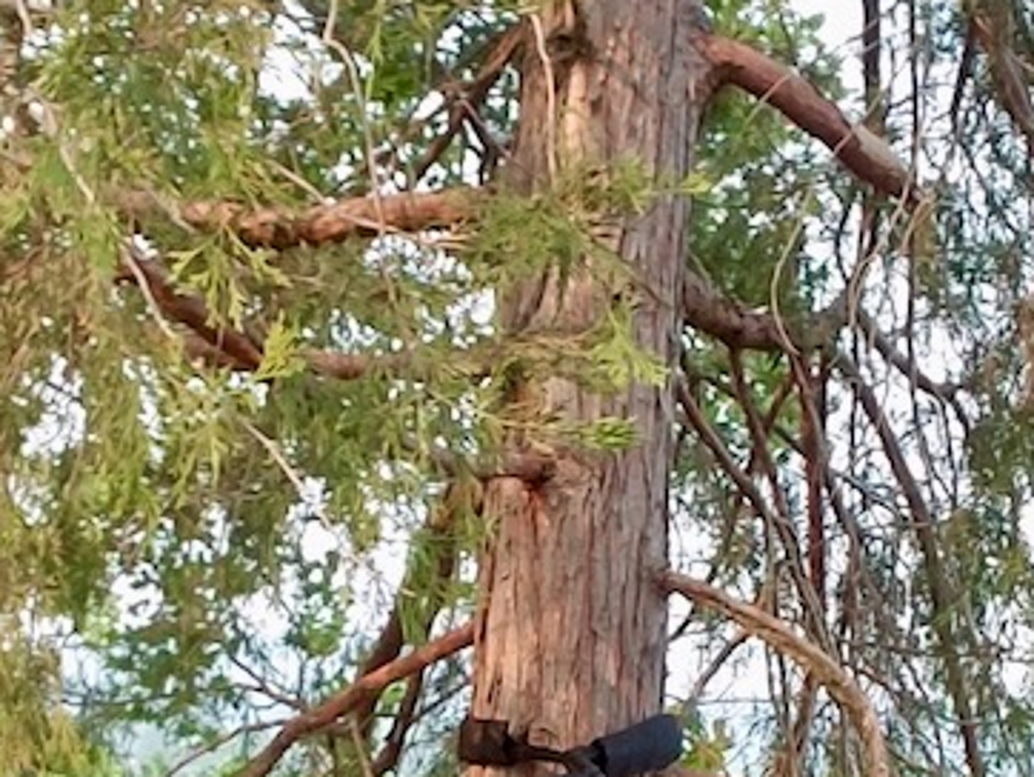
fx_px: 1734
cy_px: 743
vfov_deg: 24.3
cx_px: 511
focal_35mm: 58
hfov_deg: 33.2
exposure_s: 1/194
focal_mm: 2.1
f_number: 1.7
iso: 50
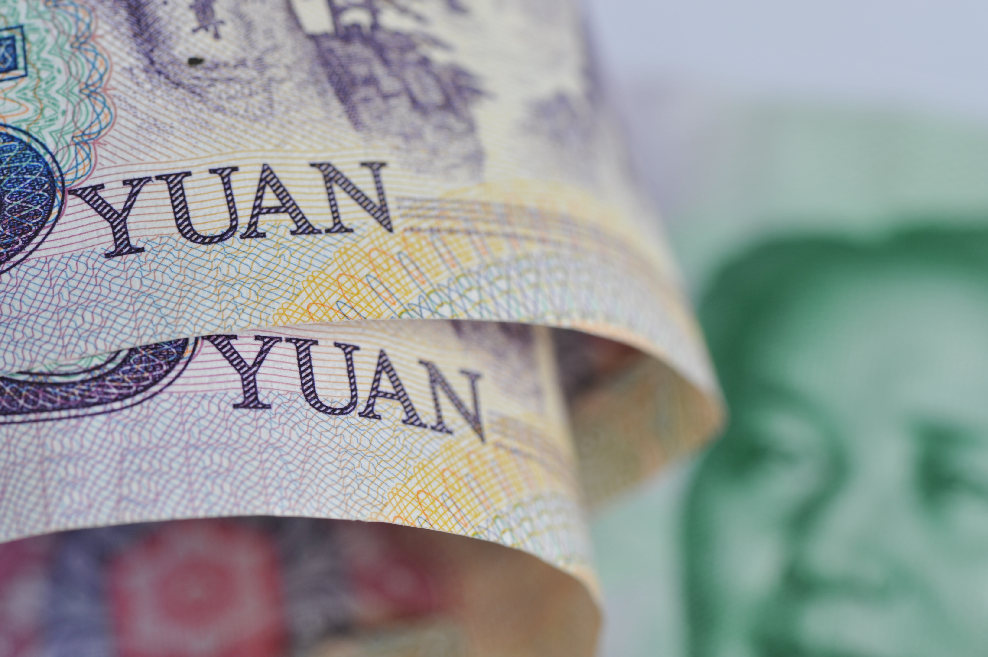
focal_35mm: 105
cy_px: 328
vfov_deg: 13.0
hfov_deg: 19.5
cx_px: 494
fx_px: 2880
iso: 200
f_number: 13
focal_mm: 105
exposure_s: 1/2.5
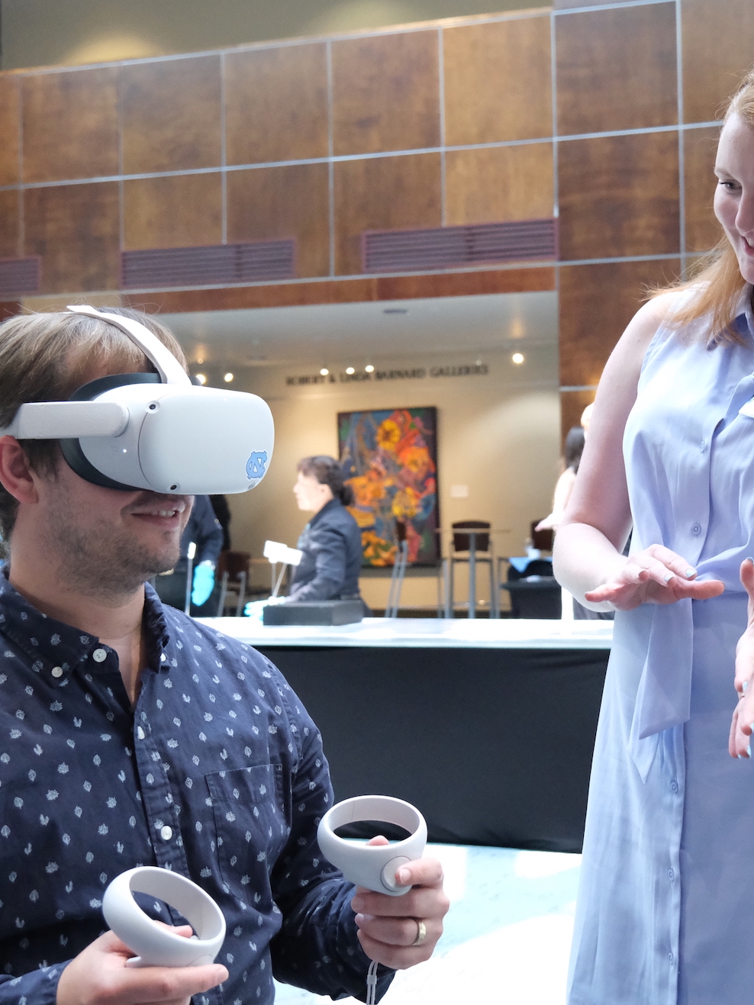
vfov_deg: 35.5
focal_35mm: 54
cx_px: 498
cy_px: 497
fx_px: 1568
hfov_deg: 26.9
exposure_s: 1/180
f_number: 4
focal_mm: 24.7
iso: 6400
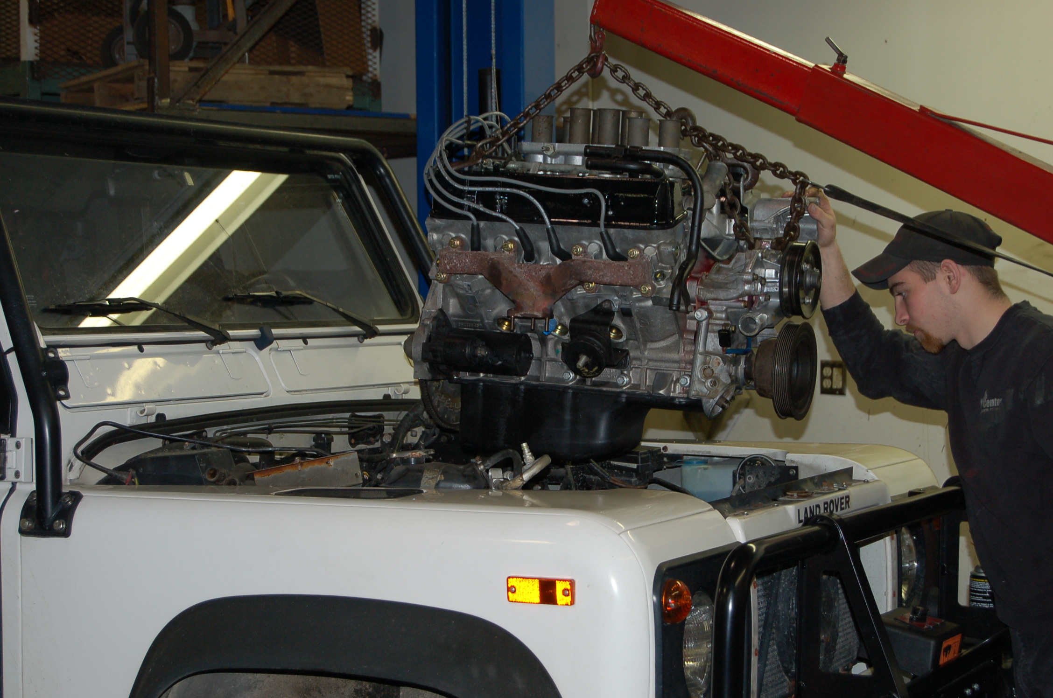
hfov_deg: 28.1
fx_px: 2102
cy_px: 349
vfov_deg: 18.9
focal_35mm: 72
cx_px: 526
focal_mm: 48
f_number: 5.6
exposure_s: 1/60
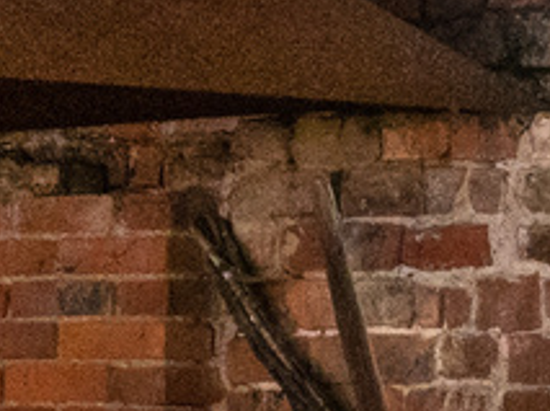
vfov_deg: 5.4
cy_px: 664
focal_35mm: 271
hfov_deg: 7.1
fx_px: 4299
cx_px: 1110
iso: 2000
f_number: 5.6
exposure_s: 1/125
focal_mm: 20
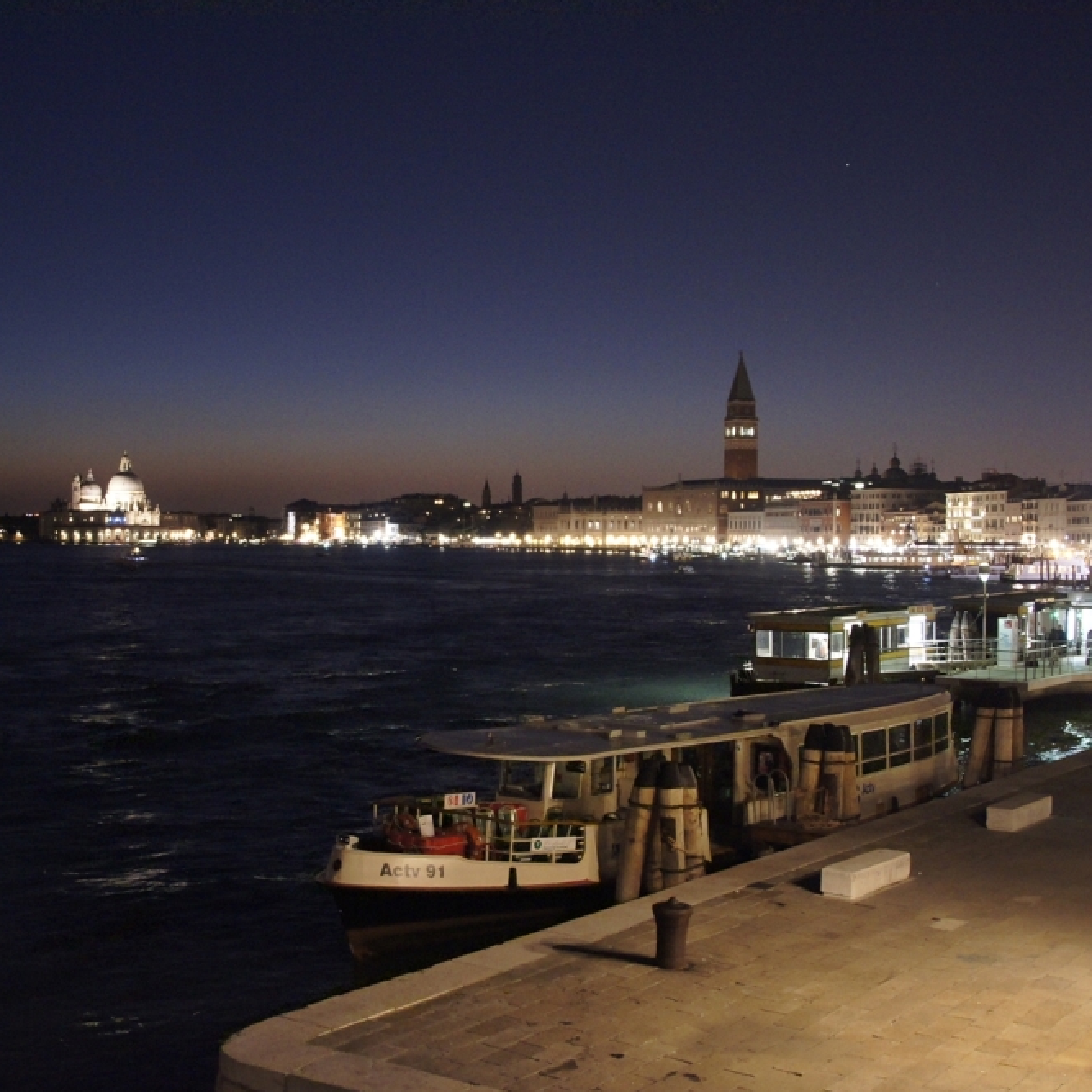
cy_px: 544
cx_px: 421
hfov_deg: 39.0
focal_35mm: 43
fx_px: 1535
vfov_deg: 39.2
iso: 6400
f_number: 4
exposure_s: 1/8
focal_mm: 22
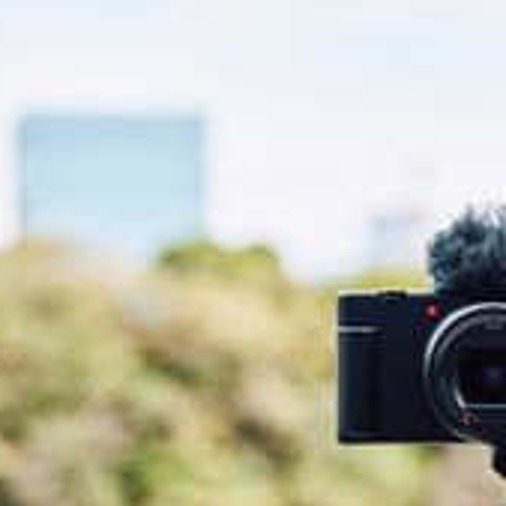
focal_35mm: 163
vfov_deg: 10.7
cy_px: 403
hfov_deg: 10.7
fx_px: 2696
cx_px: 473
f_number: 3.5
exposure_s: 1/640
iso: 160
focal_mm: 50
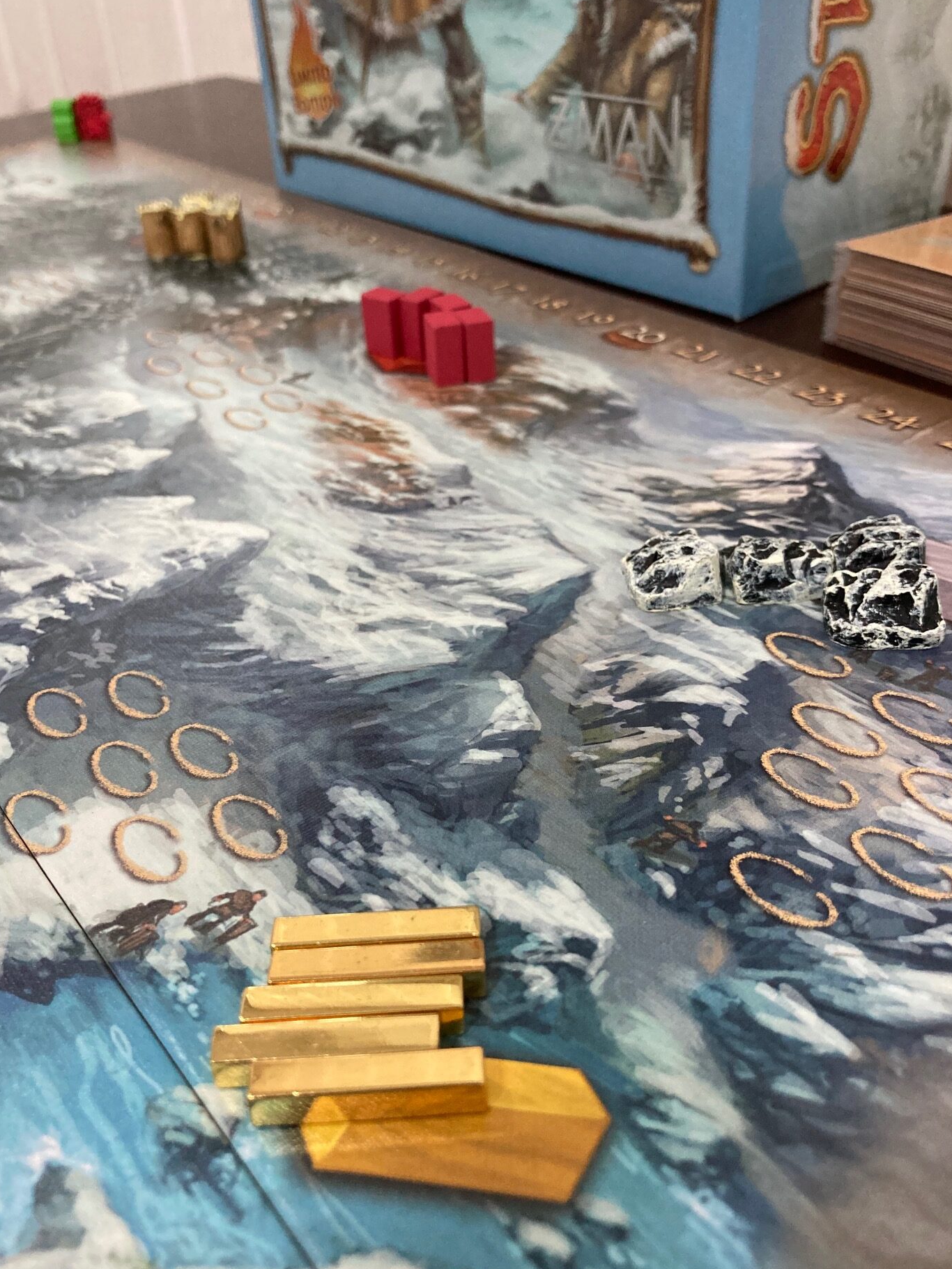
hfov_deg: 45.4
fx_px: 1137
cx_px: 446
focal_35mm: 31
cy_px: 628
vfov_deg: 58.3
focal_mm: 3.99
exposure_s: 1/50
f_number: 1.8
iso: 250
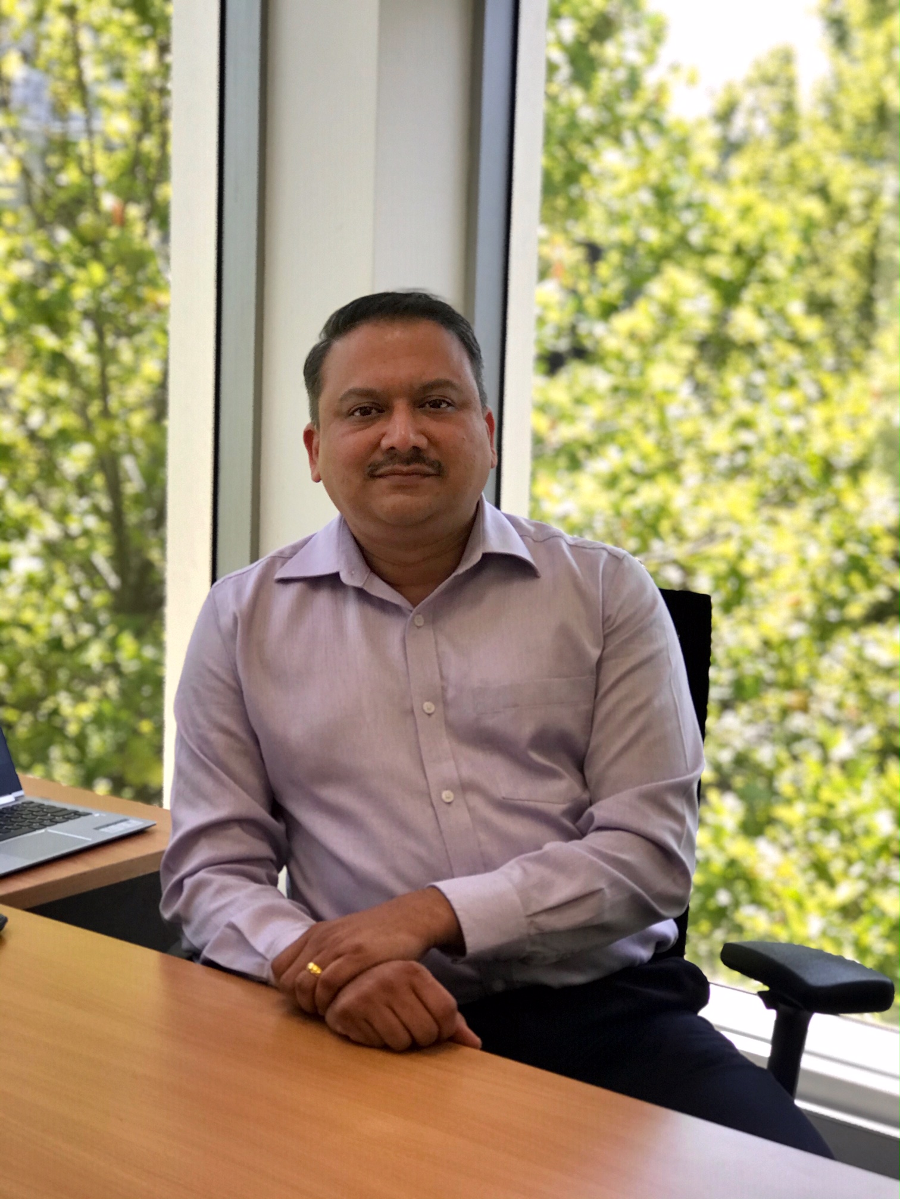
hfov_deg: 25.7
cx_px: 450
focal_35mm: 57
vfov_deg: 33.8
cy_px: 600
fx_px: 1976
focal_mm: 6.6
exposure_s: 1/98
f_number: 2.8
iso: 80
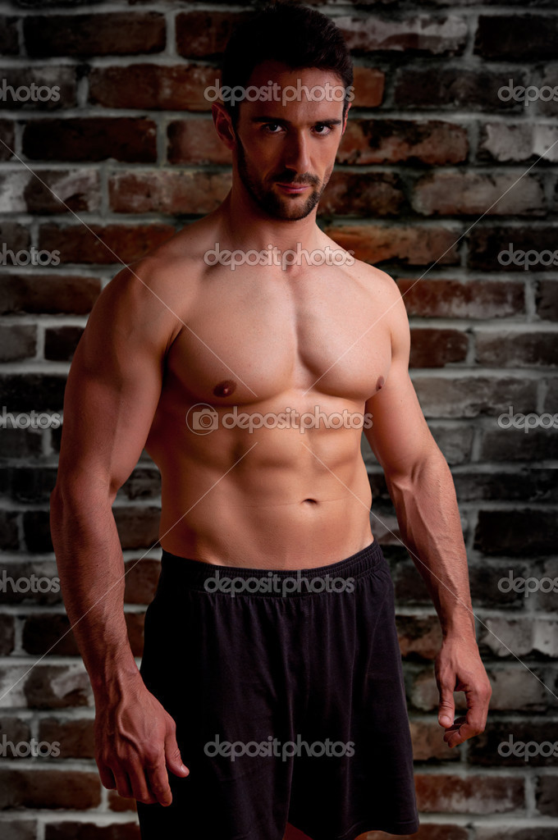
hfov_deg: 23.7
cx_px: 279
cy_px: 420
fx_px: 1329
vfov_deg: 35.1
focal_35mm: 57
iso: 200
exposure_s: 1/125
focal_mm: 38
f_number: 7.1
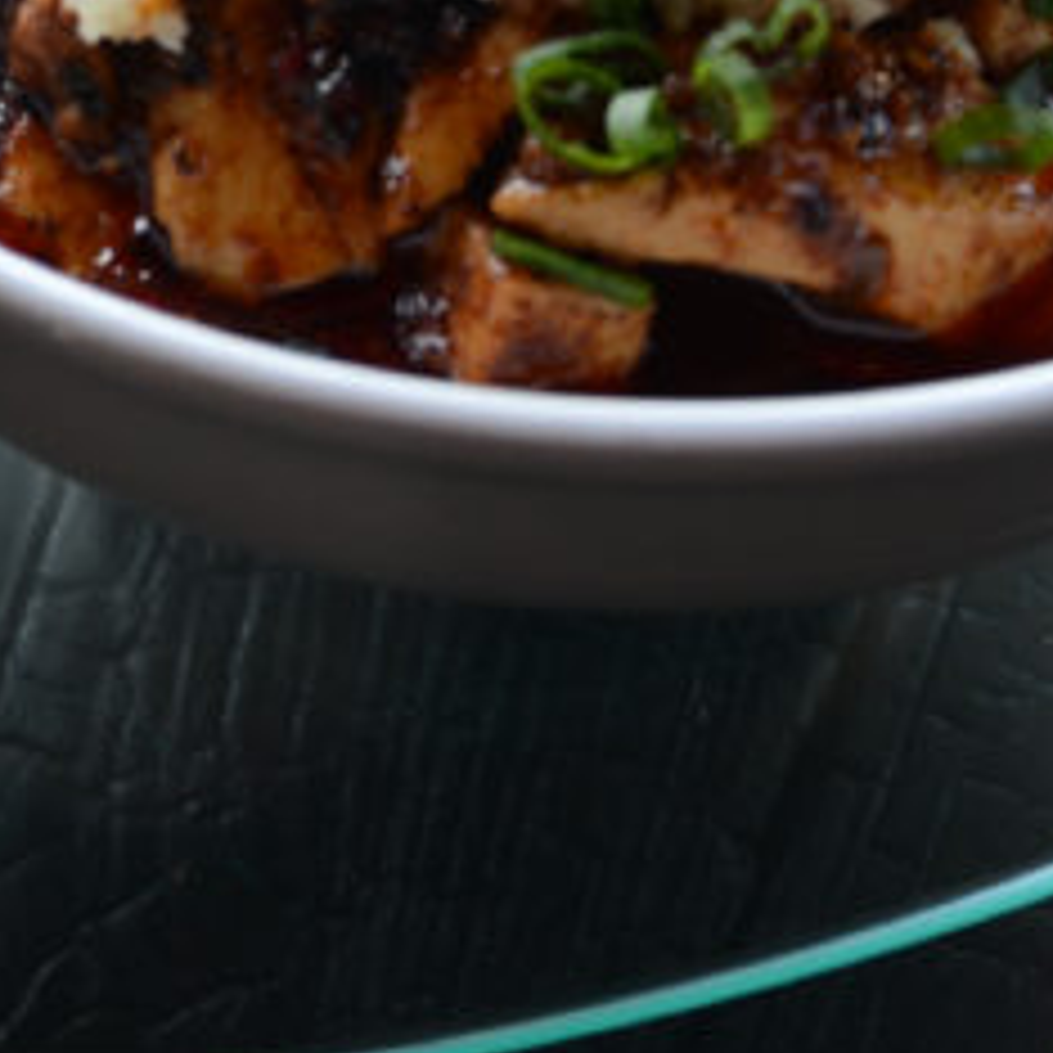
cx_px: -9
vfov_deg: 13.8
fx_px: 4233
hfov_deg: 14.0
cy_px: -160
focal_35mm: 123
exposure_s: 1/40
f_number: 3.8
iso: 200
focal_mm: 22
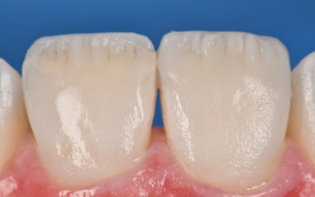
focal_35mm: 178
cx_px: 157
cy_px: 93
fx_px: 1528
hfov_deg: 11.8
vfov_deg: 7.4
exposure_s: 1/200
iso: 200
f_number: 32
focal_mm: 105
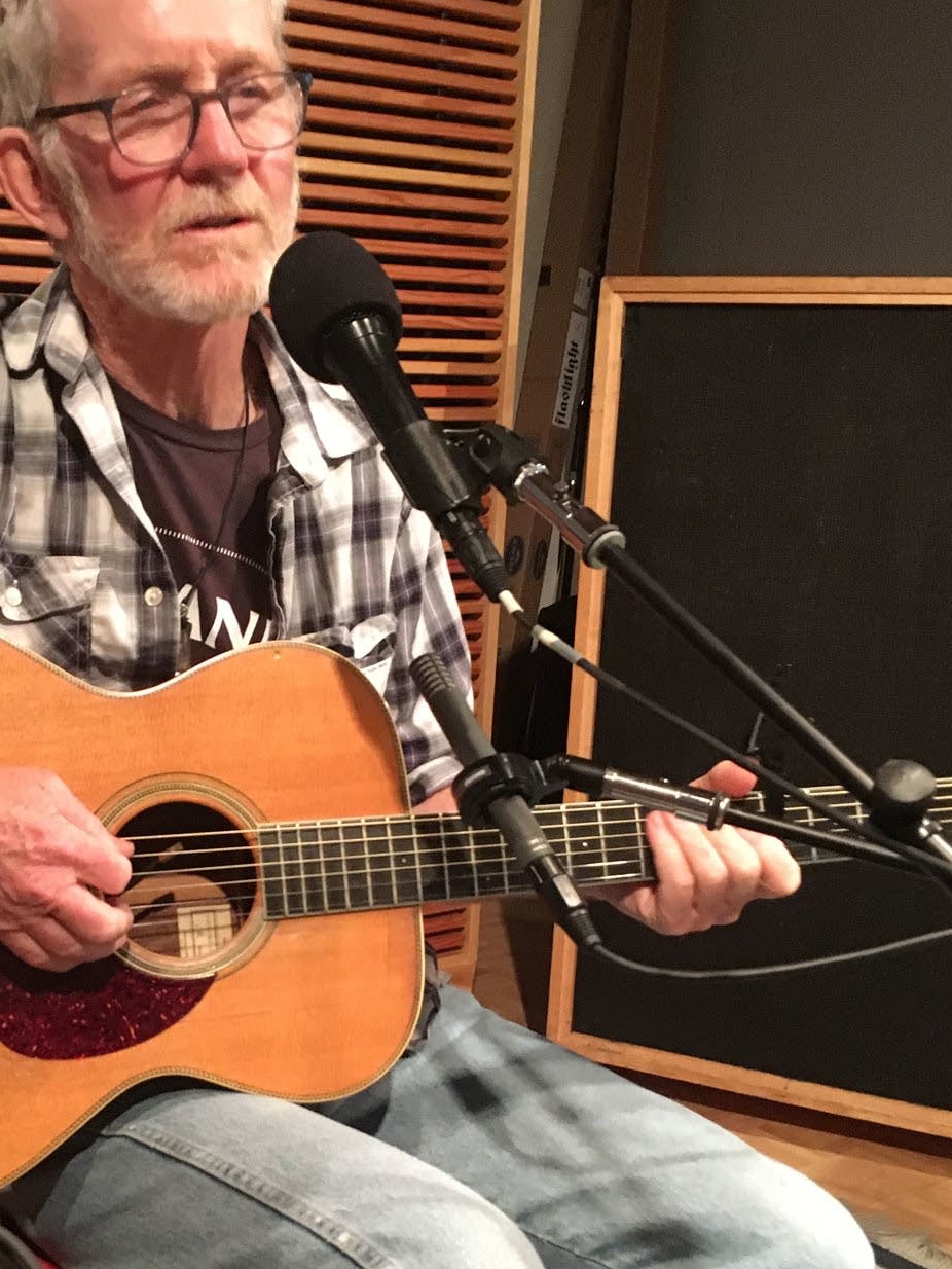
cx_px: 246
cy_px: 865
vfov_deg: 39.8
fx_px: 1723
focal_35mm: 47
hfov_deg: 30.4
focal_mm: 4.15
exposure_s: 1/15
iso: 250
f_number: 2.2
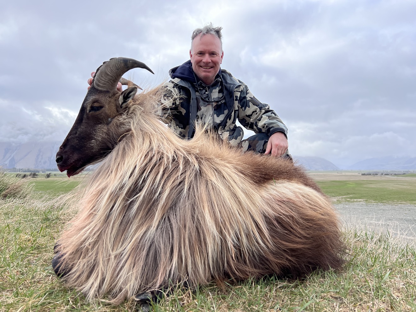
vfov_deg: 53.1
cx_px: 208
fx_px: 312
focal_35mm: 26
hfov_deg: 67.3
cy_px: 156
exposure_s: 1/2353
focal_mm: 5.7
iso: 50
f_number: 1.5
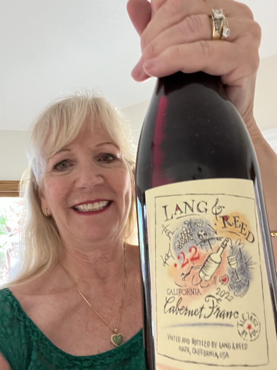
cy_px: 185
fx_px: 320
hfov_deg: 46.8
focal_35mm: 30
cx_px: 138
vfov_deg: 60.0
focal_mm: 2.71
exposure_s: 1/60
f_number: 2.2
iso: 320
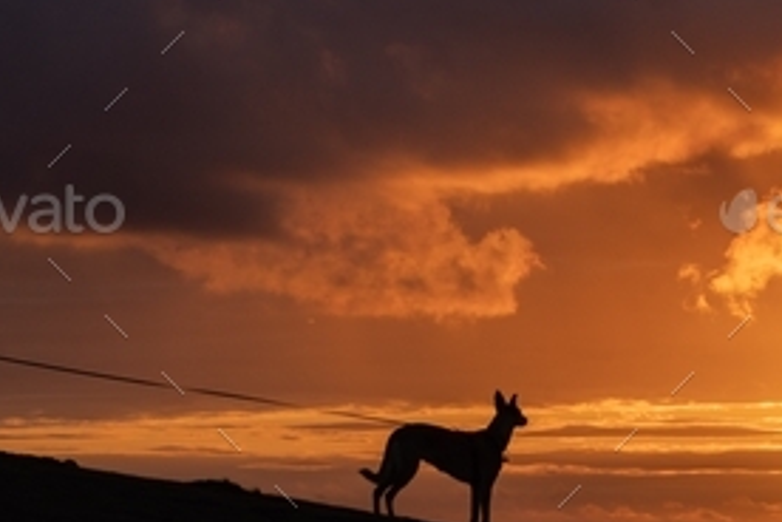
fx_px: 4648
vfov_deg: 6.4
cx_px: 414
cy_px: 345
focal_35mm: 214
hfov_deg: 9.6
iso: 320
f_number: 10
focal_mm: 100
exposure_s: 1/400
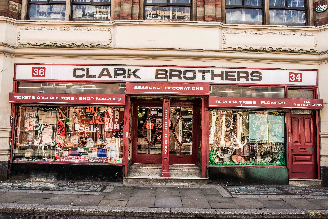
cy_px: 110
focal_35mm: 28
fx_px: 255
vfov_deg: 46.4
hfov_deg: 65.5
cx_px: 164
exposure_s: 1/160
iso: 500
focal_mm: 28
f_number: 13
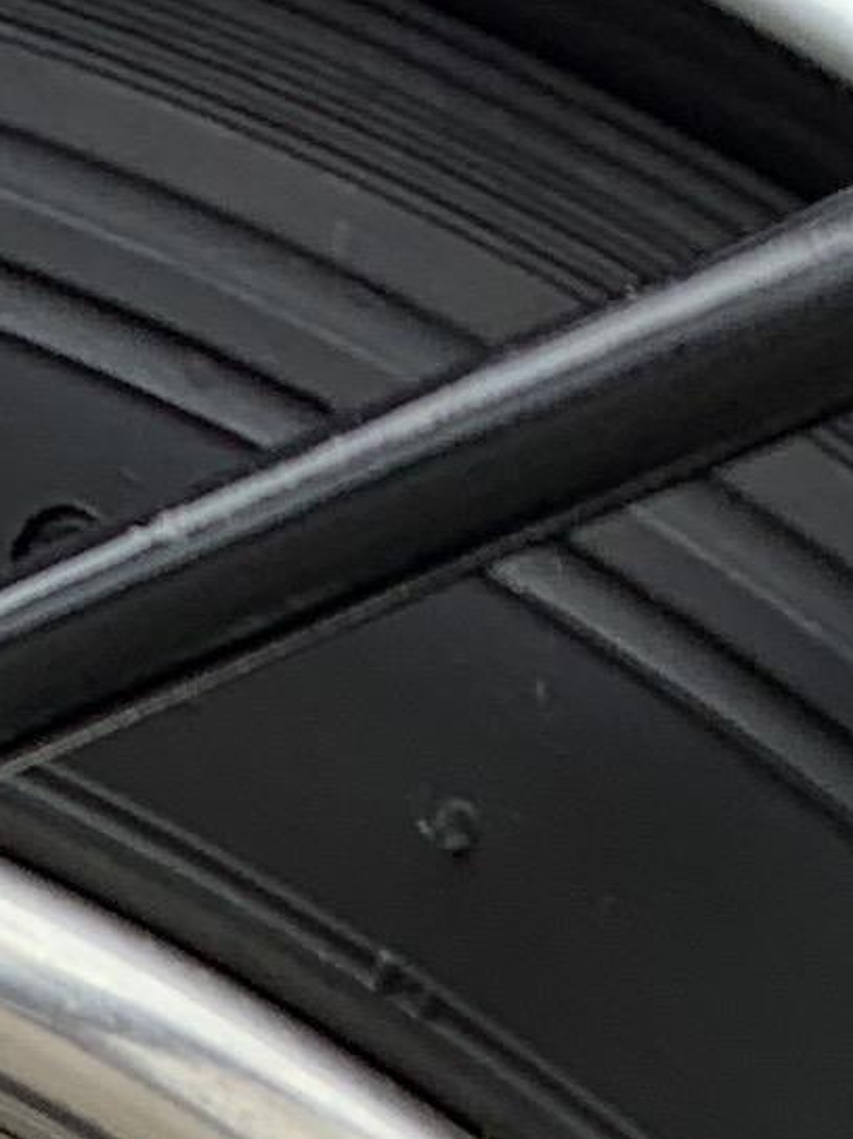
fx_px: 6344
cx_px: -637
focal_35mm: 193
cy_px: 3182
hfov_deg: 7.5
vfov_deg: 8.8
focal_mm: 4.25
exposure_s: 1/126
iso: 25
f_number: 1.8
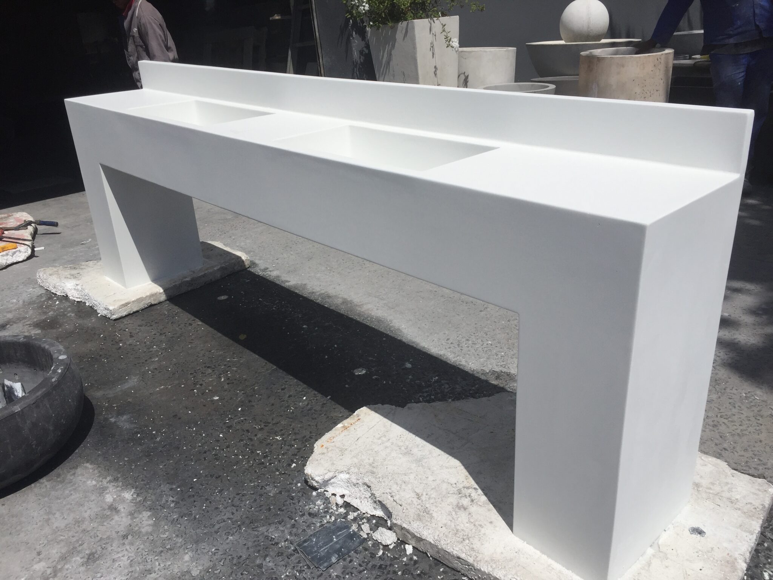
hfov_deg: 61.7
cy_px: 290
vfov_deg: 48.2
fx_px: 648
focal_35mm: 29
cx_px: 386
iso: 32
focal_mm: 4.15
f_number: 2.2
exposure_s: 1/6623
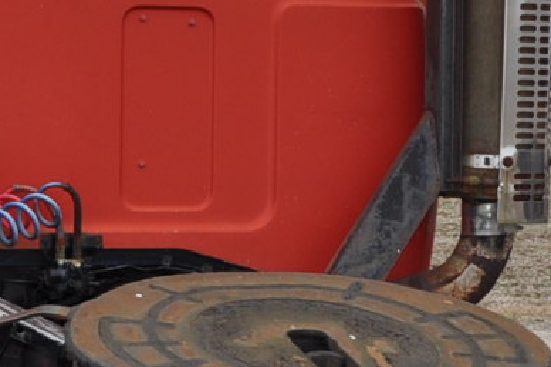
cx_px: 213
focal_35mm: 199
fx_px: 3043
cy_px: 413
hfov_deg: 10.3
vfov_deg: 6.9
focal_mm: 24
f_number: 6.3
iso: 200
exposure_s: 1/200
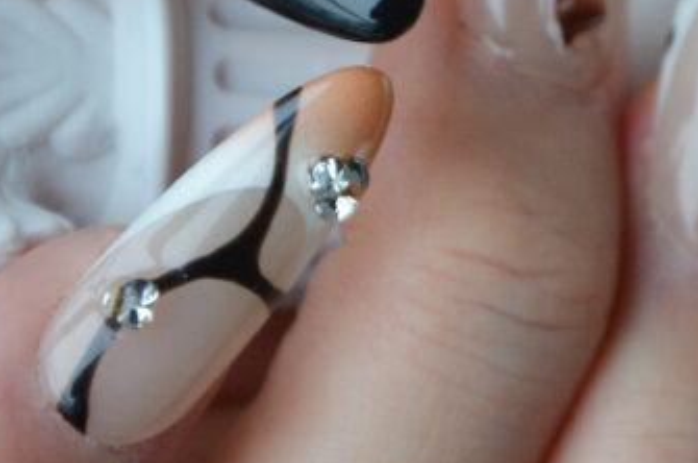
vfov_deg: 2.8
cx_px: 573
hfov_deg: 4.3
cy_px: 121
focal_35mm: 482
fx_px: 9318
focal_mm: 105
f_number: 5.6
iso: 800
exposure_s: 1/40
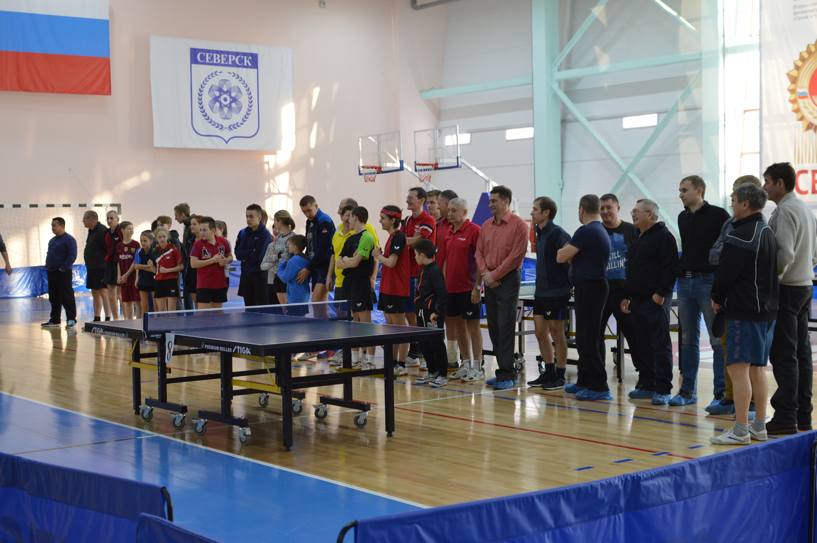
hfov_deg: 37.9
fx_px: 1190
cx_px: 408
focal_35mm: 52
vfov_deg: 25.7
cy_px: 272
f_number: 3.5
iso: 400
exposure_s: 1/100
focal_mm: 35
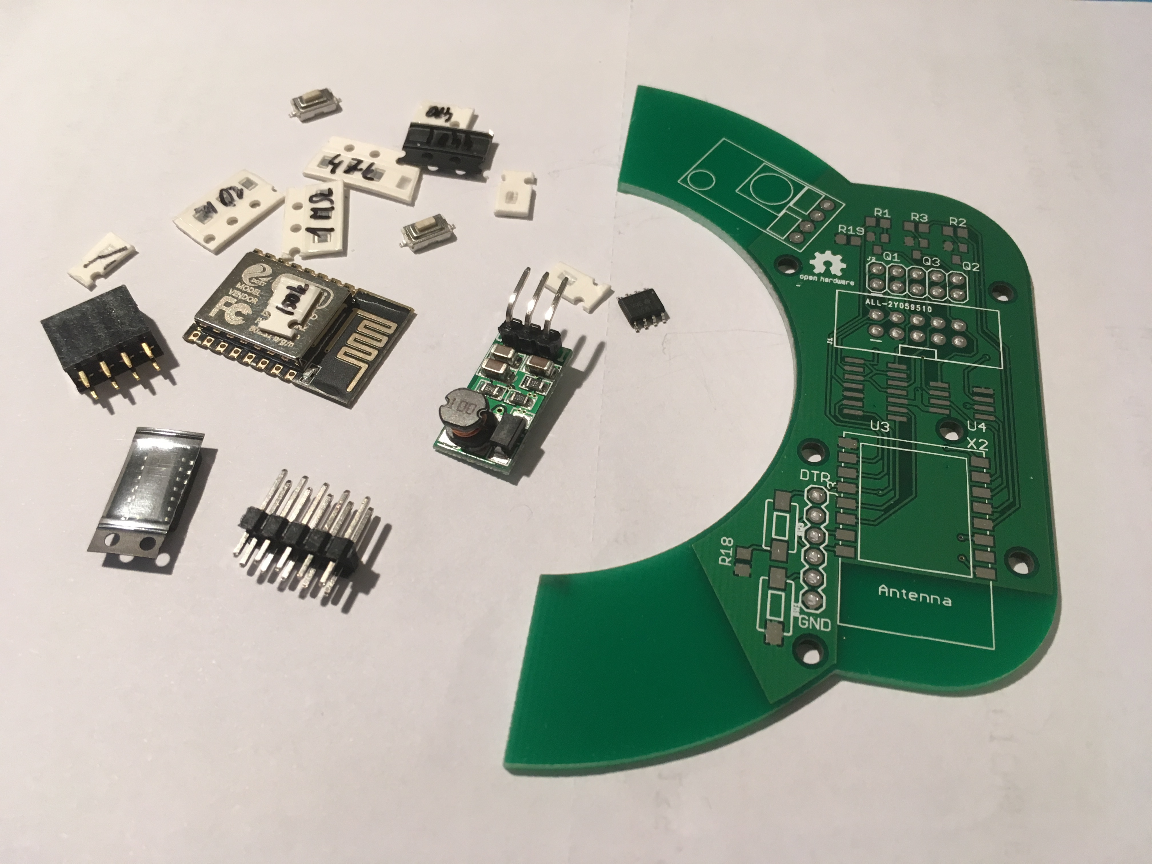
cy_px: 432
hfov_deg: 61.7
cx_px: 576
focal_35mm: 29
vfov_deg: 48.2
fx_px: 965
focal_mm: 4.15
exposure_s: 1/33
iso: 100
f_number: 2.2
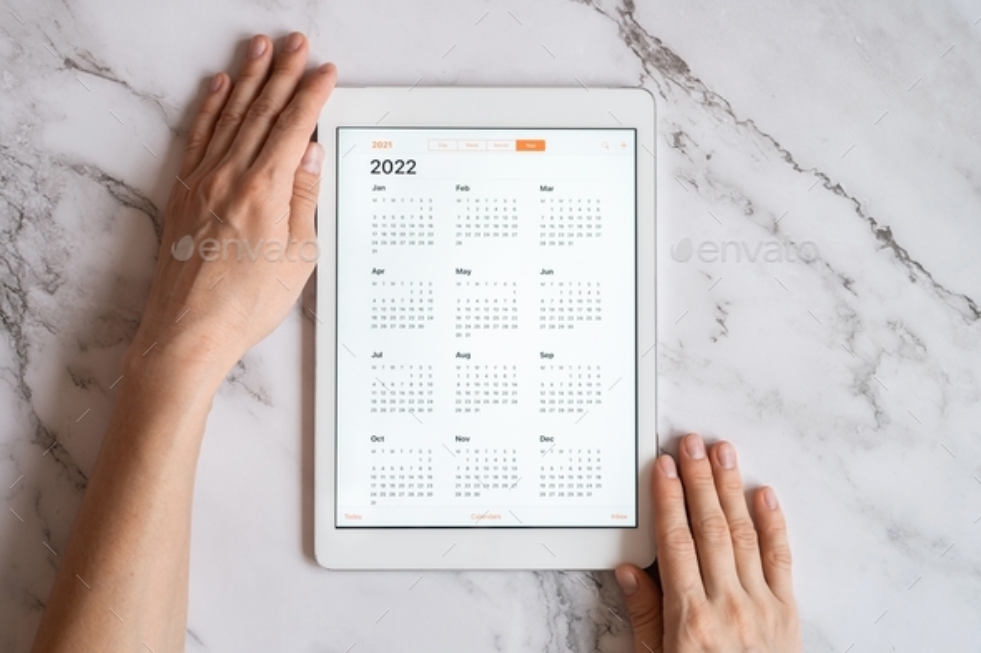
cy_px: 326
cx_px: 490
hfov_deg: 39.6
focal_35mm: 50
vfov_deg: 27.0
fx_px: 1362
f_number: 4
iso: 400
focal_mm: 50
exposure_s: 1/20
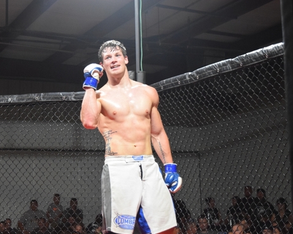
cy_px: 116
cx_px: 112
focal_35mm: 73
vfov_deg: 21.0
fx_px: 633
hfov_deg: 26.0
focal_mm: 40
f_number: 4.8
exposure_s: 1/160
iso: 3200
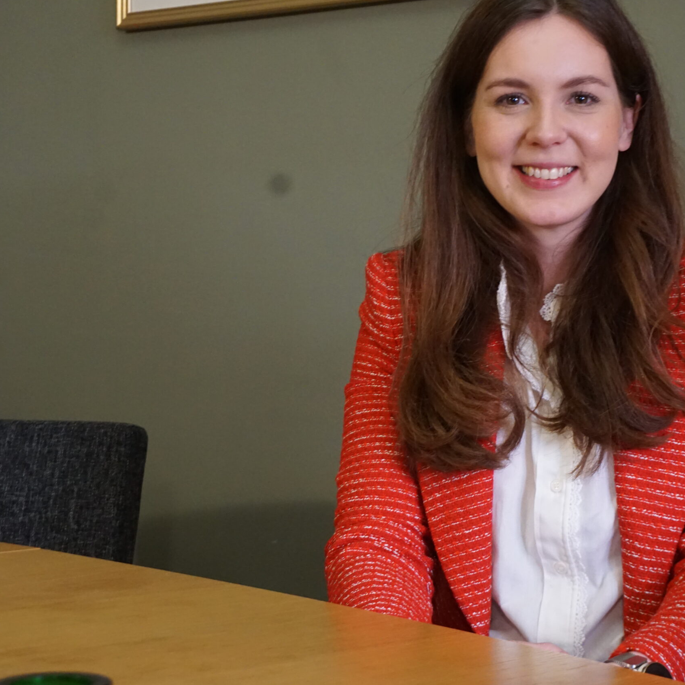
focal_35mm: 91
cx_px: 339
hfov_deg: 19.2
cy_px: 344
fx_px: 2029
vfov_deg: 19.2
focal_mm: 47
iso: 3200
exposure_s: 1/30
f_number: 5.6
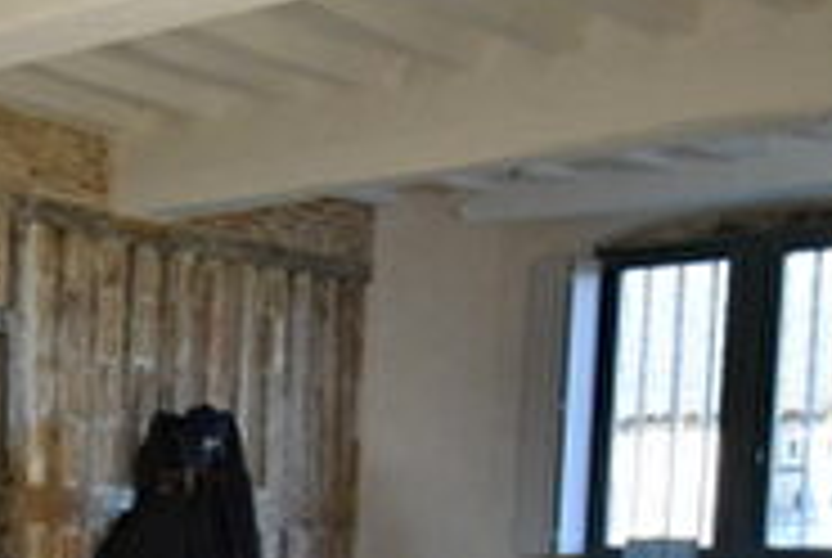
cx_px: -261
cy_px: 706
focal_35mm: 74
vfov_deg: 17.5
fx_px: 1711
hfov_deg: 23.9
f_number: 7.1
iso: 2500
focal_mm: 13
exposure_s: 1/200
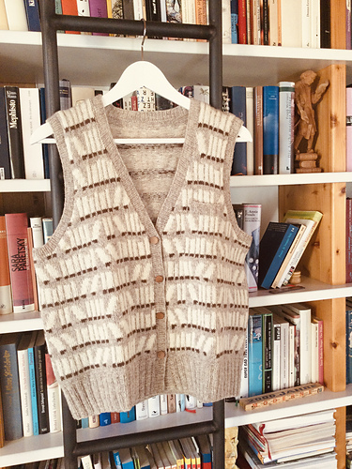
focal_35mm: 31
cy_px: 234
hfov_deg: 45.4
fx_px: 420
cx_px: 176
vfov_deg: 58.4
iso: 64
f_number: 2.4
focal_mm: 3.3
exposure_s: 1/33
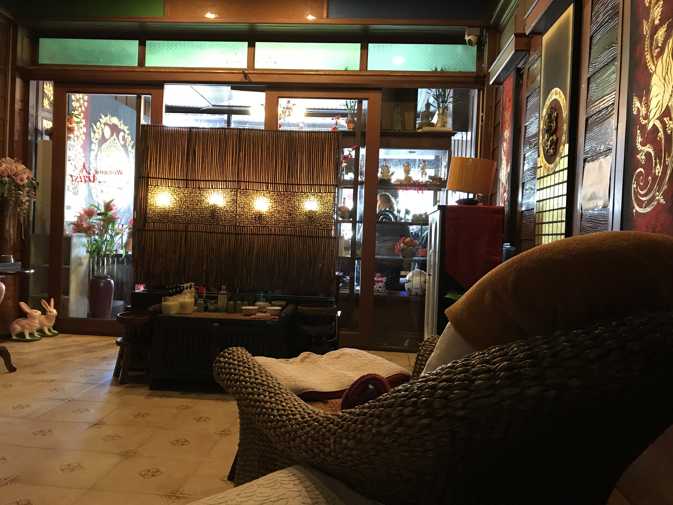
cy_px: 252
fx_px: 544
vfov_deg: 49.7
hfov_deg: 63.4
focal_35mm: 28
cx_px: 336
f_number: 1.8
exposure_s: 1/13
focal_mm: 3.99
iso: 100
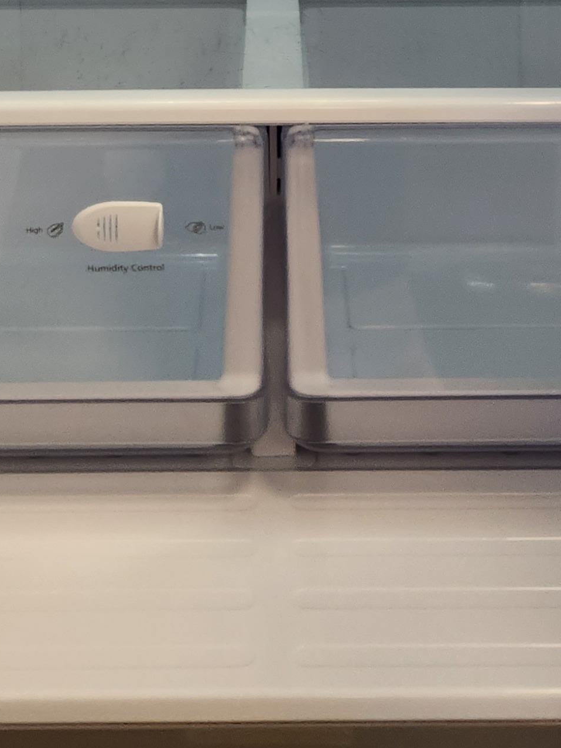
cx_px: 271
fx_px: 1556
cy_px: -243
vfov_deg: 23.6
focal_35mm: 72
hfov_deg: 20.4
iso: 160
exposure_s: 1/120
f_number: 1.8
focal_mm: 5.4
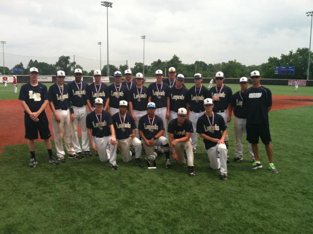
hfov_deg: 52.7
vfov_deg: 40.6
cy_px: 117
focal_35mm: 35
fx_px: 316
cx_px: 156
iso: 80
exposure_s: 1/738
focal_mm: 3.85
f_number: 2.8
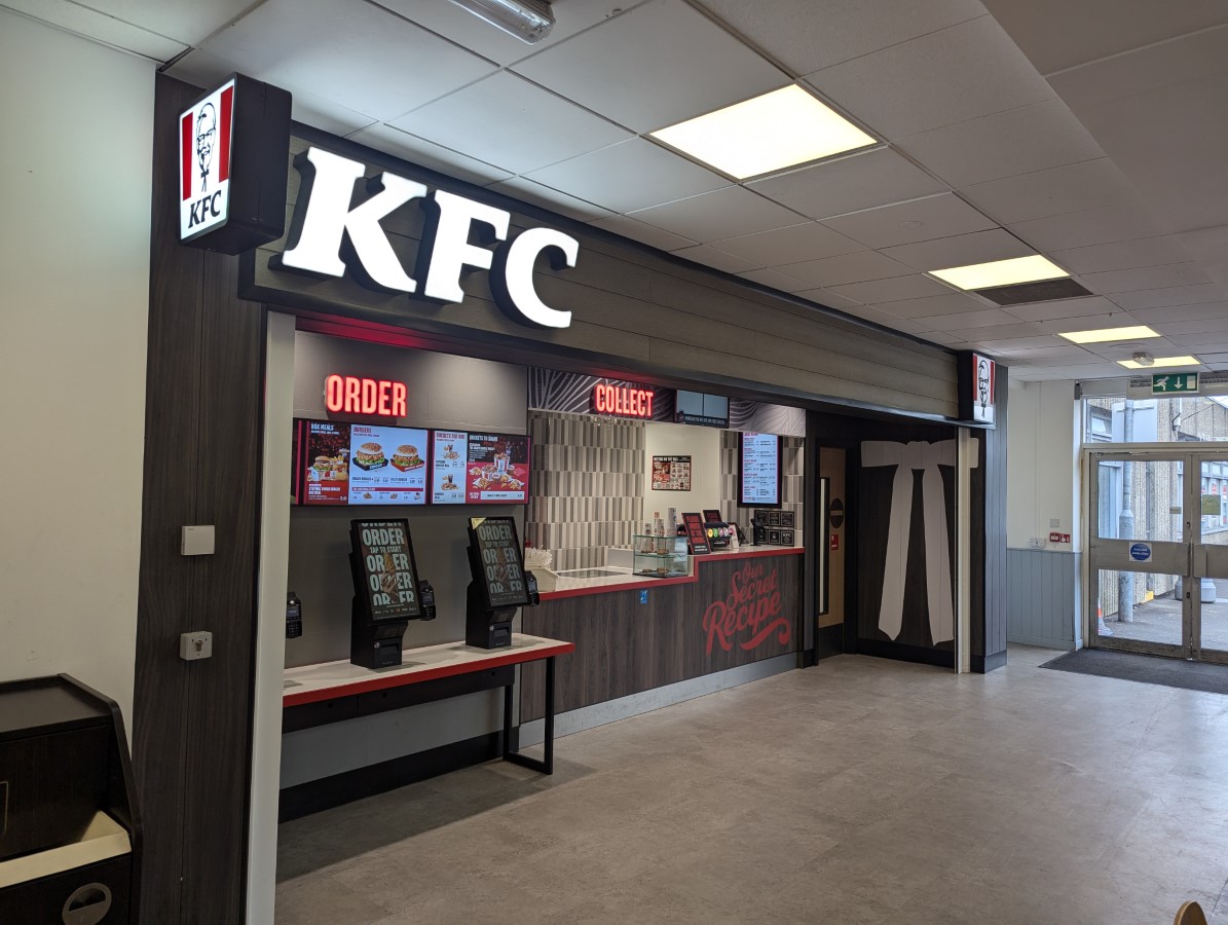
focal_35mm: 24
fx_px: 853
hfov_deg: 71.5
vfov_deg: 56.9
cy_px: 462
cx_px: 614
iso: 39
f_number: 1.85
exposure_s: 1/100
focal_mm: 6.81
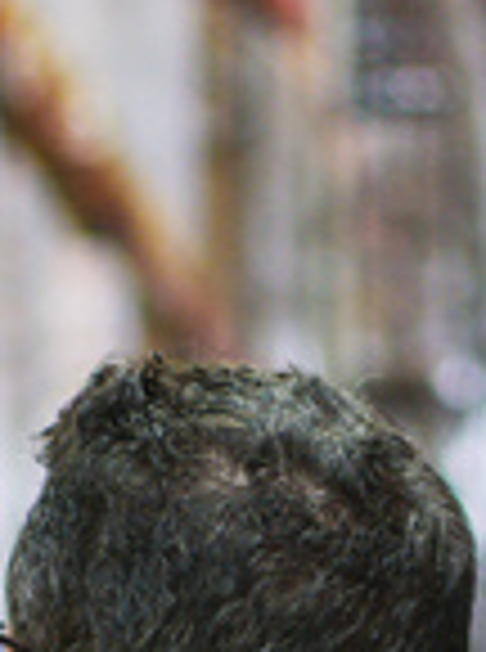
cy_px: 1365
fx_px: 3873
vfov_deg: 9.0
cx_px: 140
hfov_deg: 7.2
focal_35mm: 206
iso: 400
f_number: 1.4
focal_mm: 35
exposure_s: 1/250
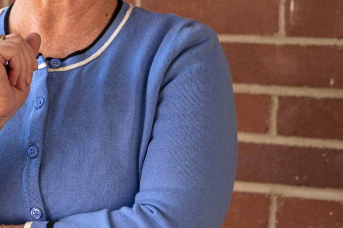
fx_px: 1286
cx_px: -64
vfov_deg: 10.1
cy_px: 46
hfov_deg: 14.7
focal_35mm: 135
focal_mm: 55
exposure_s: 1/160
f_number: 4
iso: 400
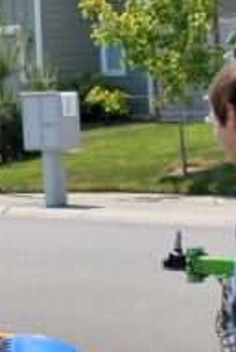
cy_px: -105
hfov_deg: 7.0
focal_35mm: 188
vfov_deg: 10.7
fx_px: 1842
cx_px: -256
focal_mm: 30
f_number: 4.8
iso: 200
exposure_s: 1/1000
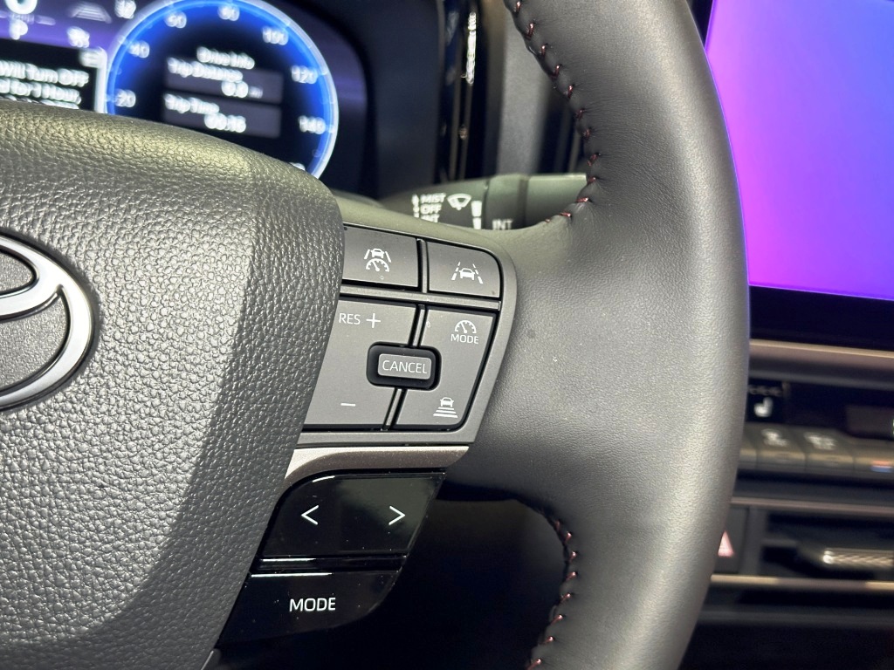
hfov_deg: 39.7
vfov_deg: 30.3
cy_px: 335
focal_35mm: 48
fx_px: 1240
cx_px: 447
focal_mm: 6.86
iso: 400
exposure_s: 1/40
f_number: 1.78
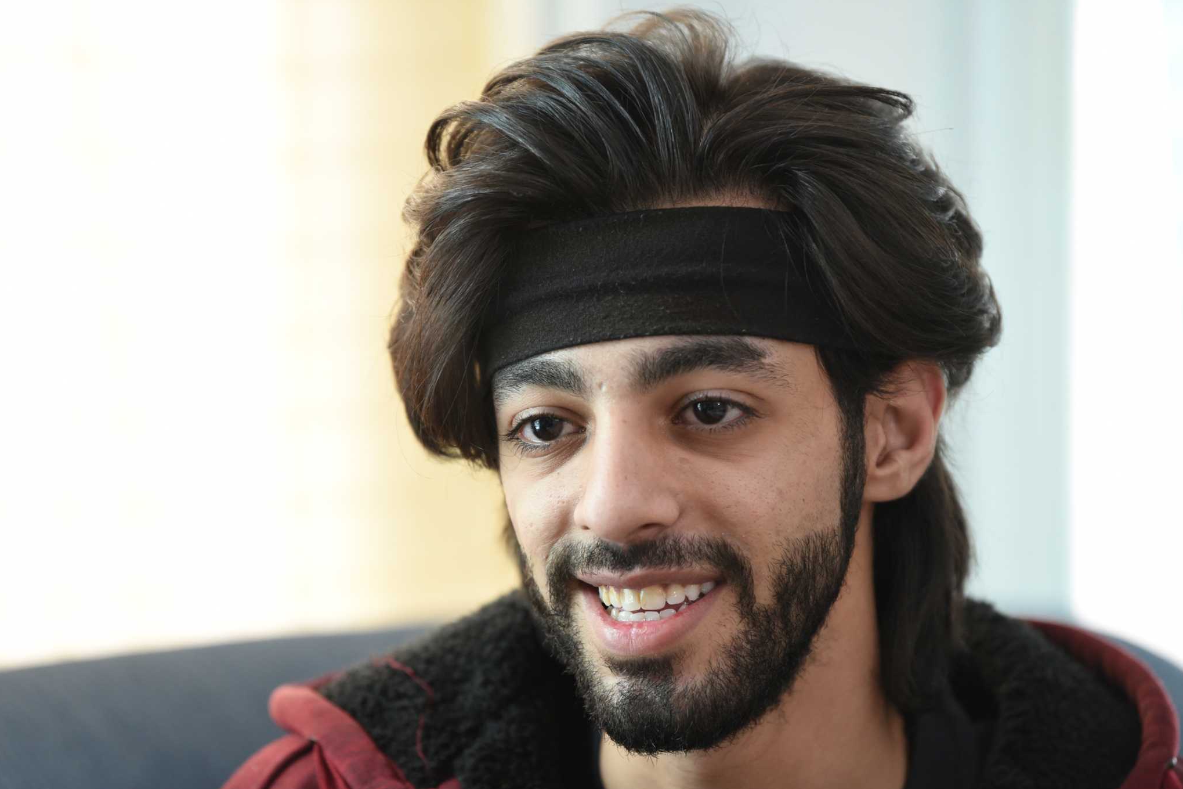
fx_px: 6604
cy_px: 395
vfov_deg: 6.8
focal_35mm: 201
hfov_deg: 10.2
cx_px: 592
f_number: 3.5
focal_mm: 200
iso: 2000
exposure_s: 1/200
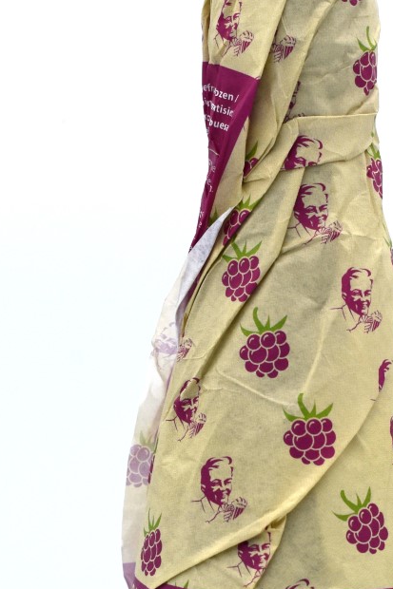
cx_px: 294
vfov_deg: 13.7
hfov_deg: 9.2
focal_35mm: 149
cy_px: 435
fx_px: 2441
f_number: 7.1
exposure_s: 1/320
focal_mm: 38
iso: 200
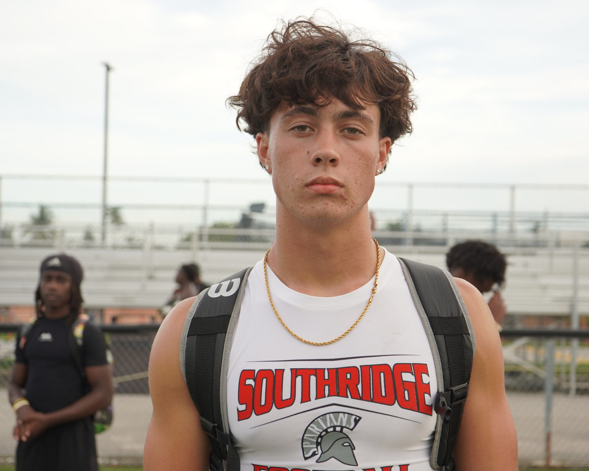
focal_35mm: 59
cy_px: 236
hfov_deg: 32.0
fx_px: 1028
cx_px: 304
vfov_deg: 25.8
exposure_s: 1/160
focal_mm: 52
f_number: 5
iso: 200
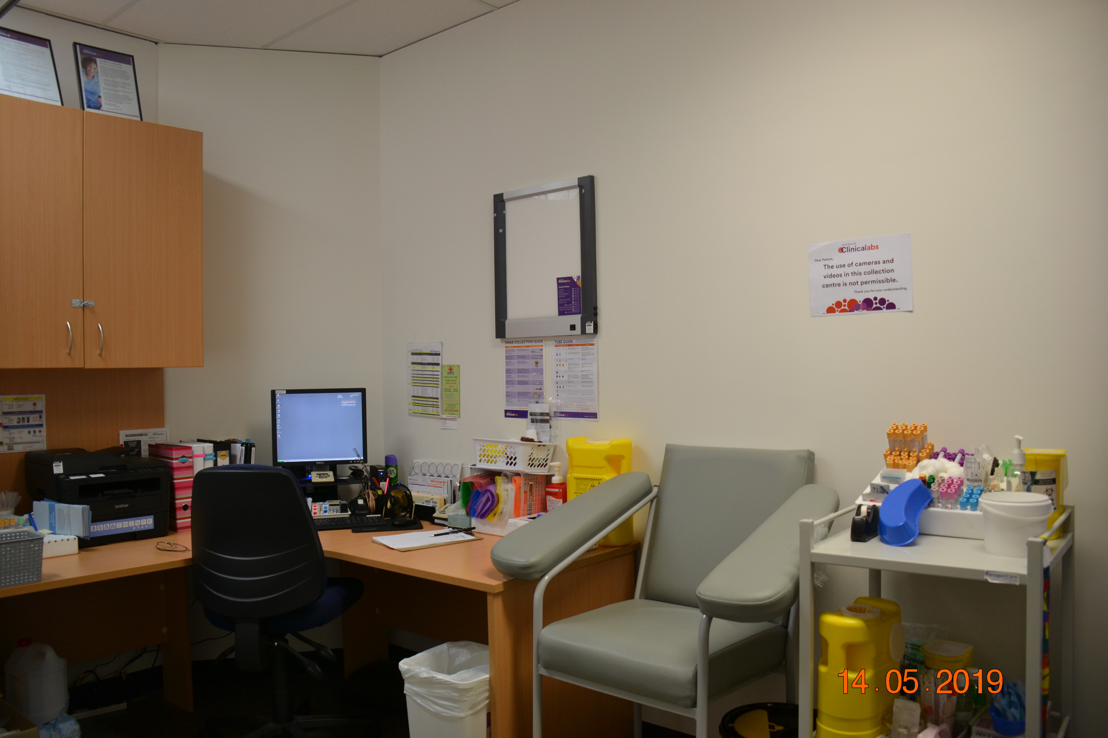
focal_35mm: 27
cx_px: 554
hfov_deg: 67.4
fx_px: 831
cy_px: 369
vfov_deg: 47.9
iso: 400
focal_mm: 18
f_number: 3.5
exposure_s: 1/50
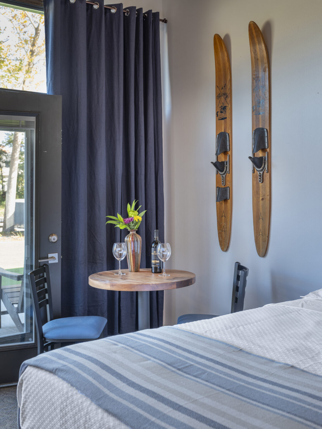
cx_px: 161
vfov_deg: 46.8
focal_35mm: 40
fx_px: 496
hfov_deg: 36.0
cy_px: 214
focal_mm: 50.8
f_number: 8
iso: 200
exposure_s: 1/15
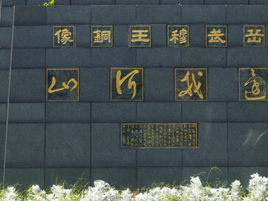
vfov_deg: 10.4
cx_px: 159
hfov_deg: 13.9
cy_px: 22
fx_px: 1098
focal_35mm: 142
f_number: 8
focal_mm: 25
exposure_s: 1/50
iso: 100
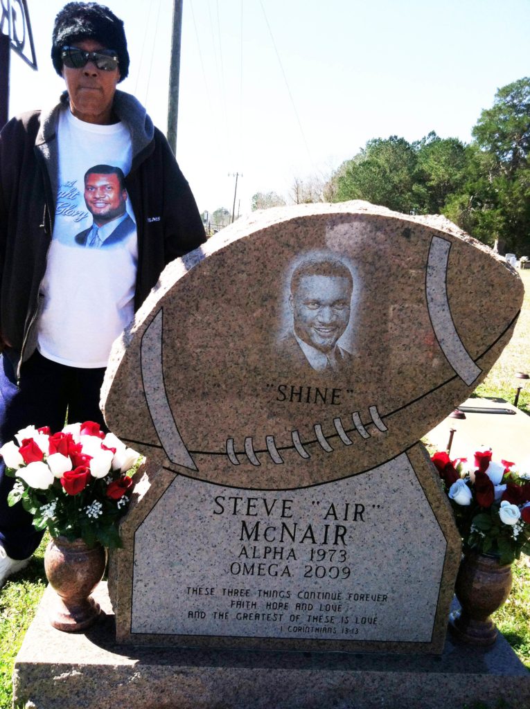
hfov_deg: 40.6
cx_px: 265
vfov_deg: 52.7
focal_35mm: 35
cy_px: 354
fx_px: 716
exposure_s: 1/897
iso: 80
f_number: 2.8
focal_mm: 3.85
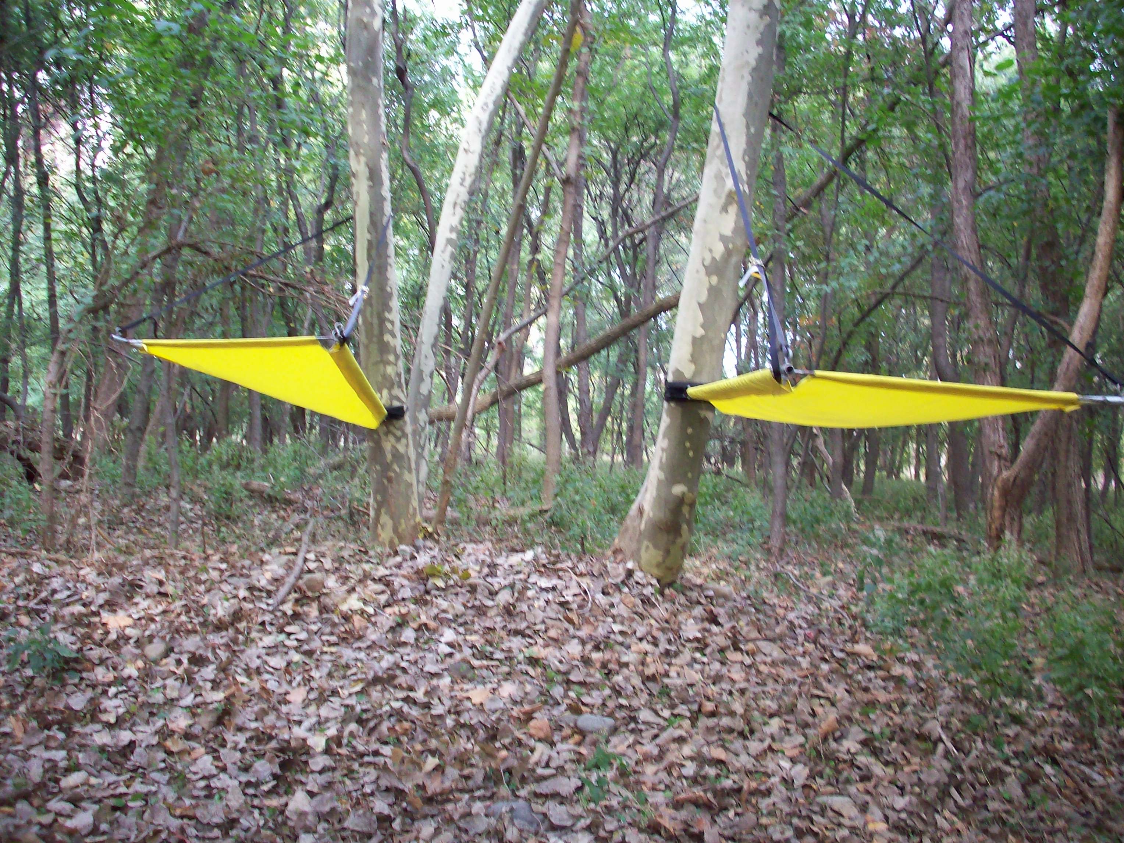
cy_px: 422
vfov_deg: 38.7
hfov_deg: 50.1
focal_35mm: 37
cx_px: 562
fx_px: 1201
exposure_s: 1/39.8
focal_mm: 6.2
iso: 160
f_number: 2.8
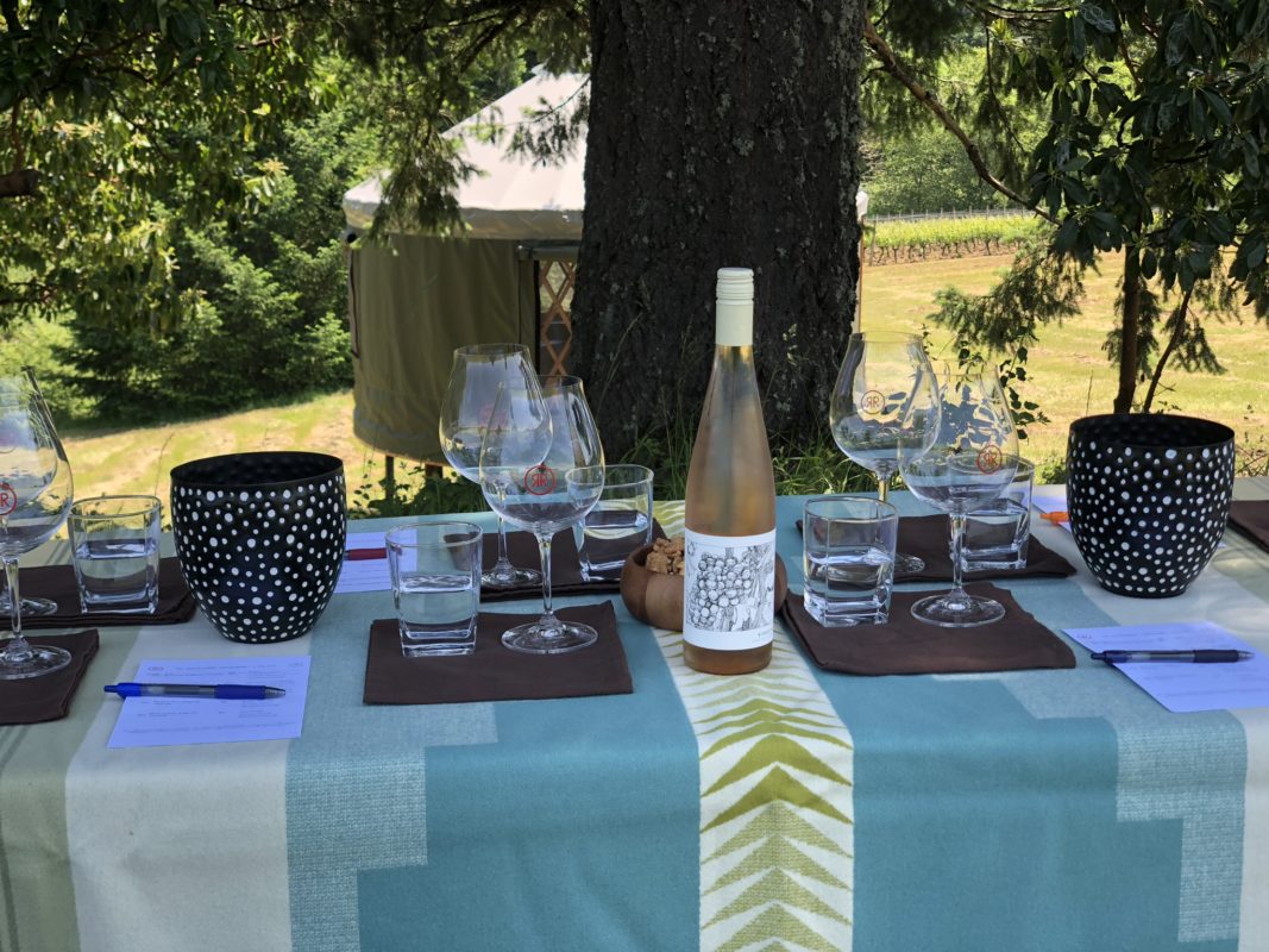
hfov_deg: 36.8
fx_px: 1906
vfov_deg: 28.0
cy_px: 476
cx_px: 634
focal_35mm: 52
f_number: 2.4
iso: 16
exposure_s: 1/142
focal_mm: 6
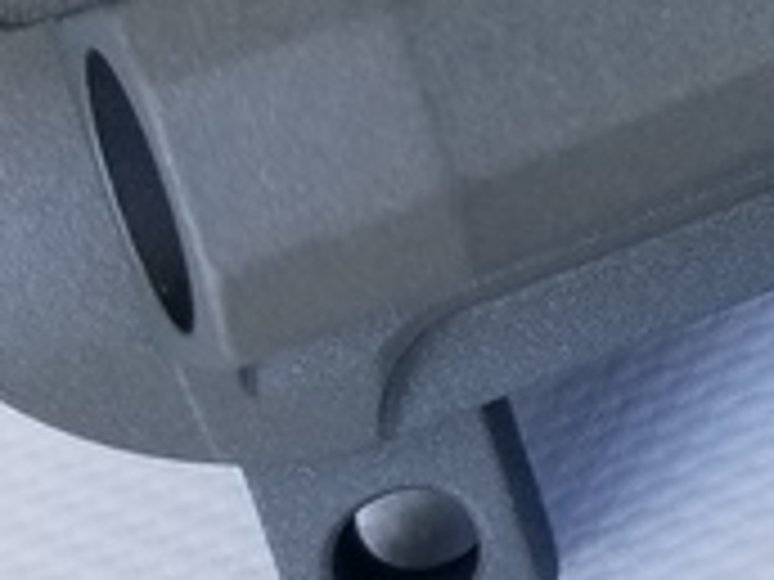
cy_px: -477
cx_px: 1400
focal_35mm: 121
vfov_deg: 11.4
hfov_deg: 14.3
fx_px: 2706
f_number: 1.7
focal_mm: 4.2
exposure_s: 1/208
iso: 50
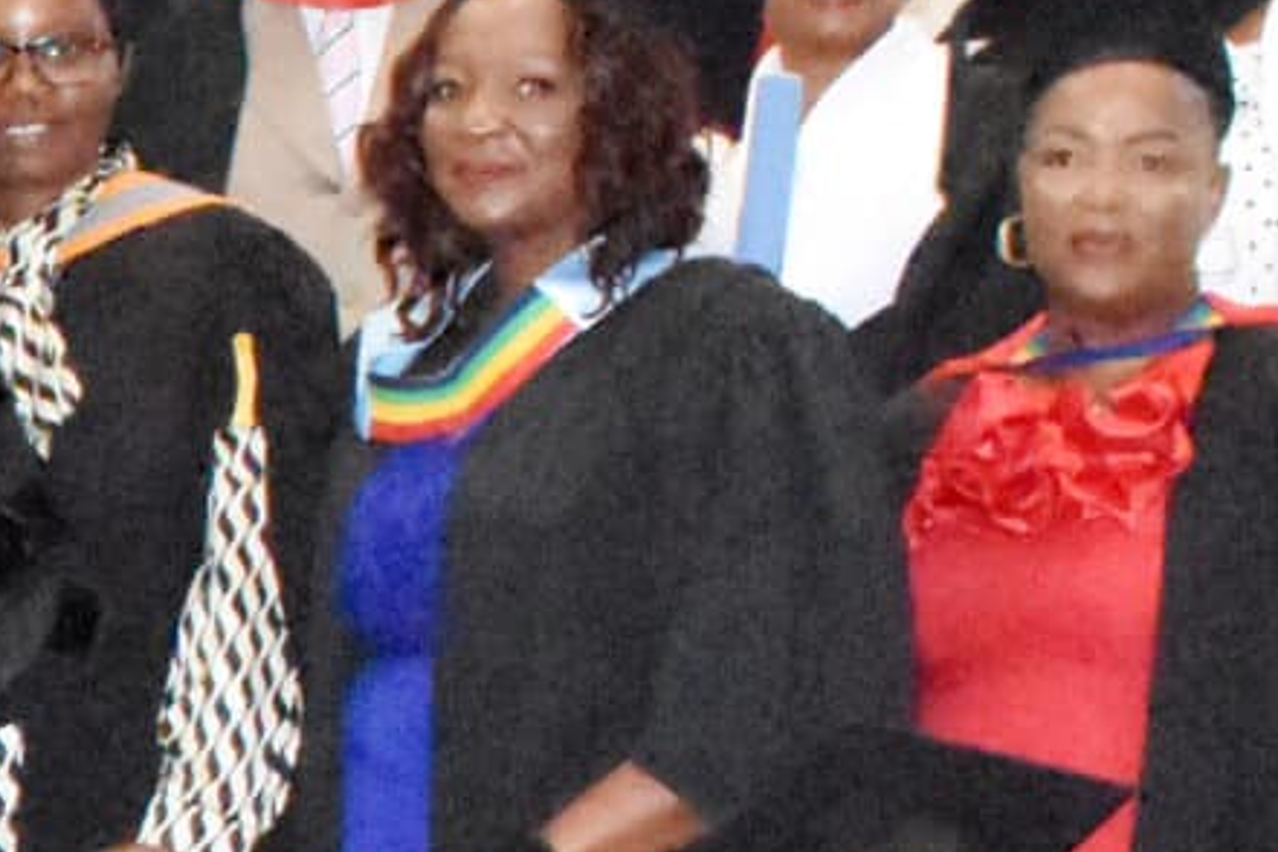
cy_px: 998
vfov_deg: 6.5
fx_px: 7419
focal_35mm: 209
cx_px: -1339
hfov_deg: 9.2
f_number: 11
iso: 20000
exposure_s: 1/80
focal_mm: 24
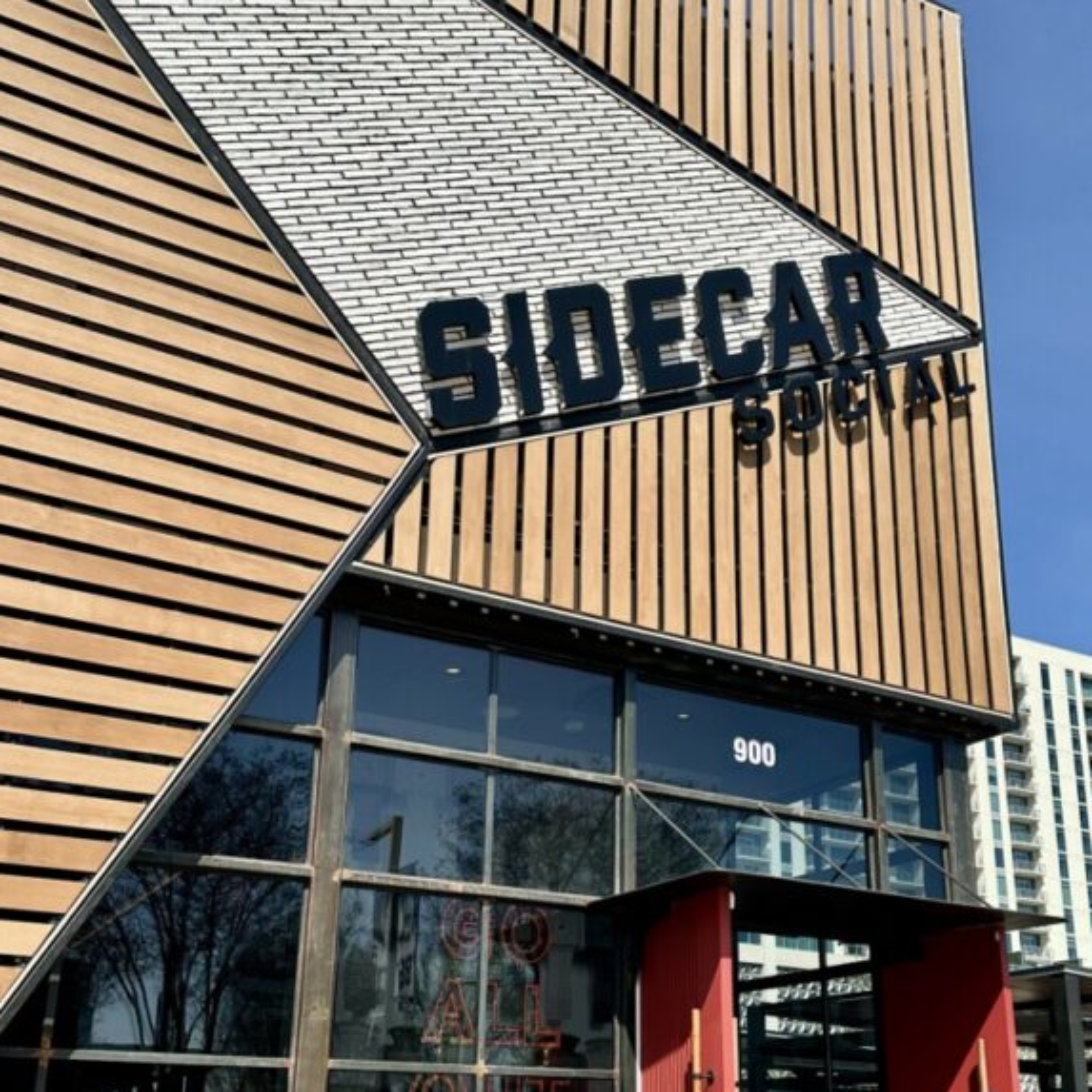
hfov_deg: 44.9
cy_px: 753
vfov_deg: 44.1
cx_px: 602
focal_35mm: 37
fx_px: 1321
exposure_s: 1/5263
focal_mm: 6.86
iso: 80
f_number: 1.78
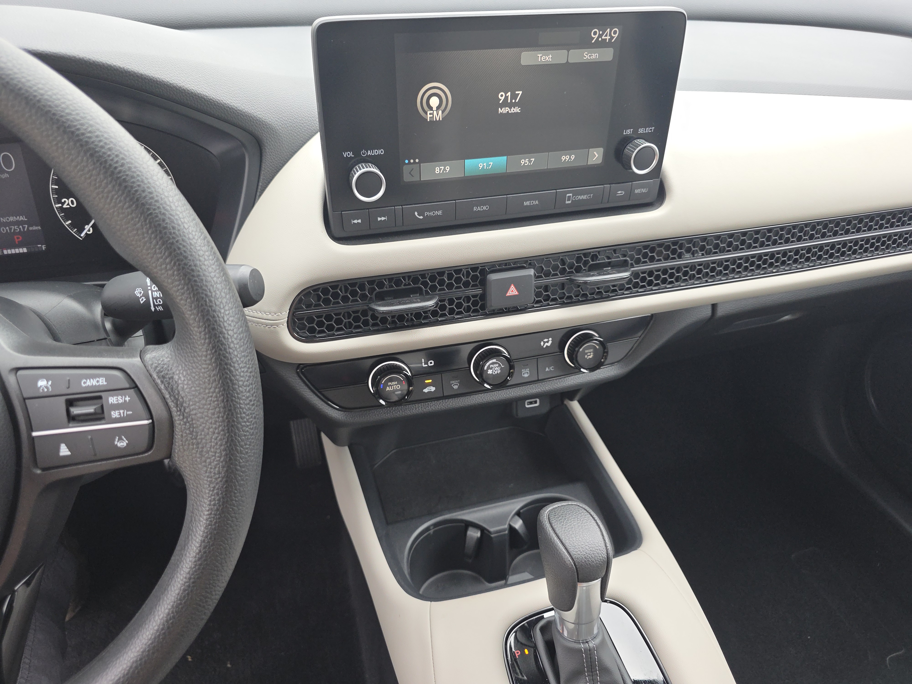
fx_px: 606
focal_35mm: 23
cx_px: 456
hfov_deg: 73.9
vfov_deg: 58.9
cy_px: 342
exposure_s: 1/180
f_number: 1.7
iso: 100
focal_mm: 6.3
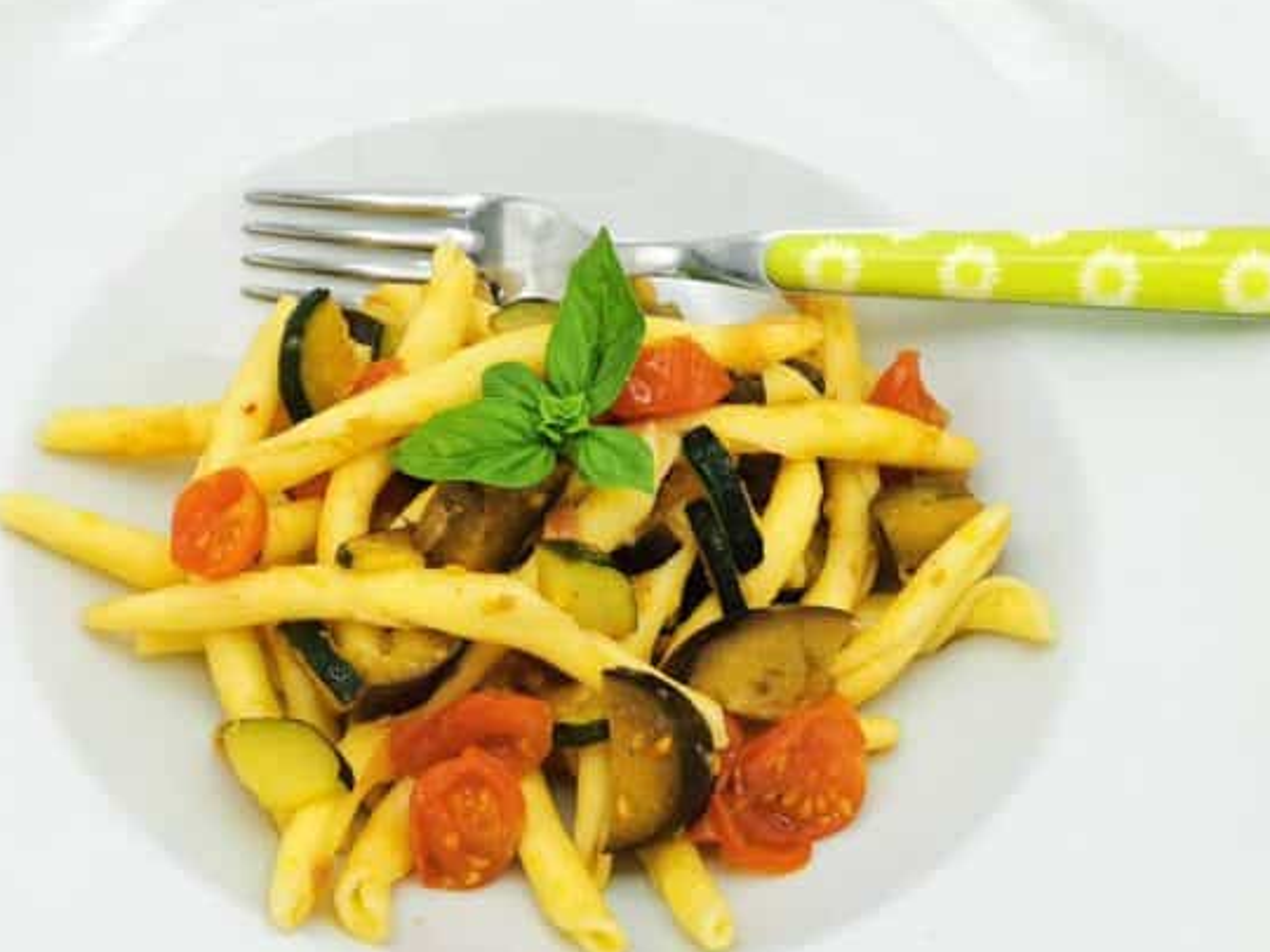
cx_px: 541
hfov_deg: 30.2
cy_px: 583
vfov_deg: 22.9
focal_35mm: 64
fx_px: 2348
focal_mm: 5.56
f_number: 1.6
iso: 50
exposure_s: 1/1116
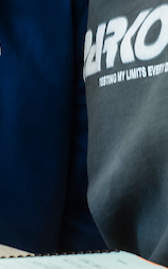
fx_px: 2485
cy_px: -99
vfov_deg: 6.1
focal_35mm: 339
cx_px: 22
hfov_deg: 3.9
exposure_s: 1/60
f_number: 5
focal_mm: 70
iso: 1000
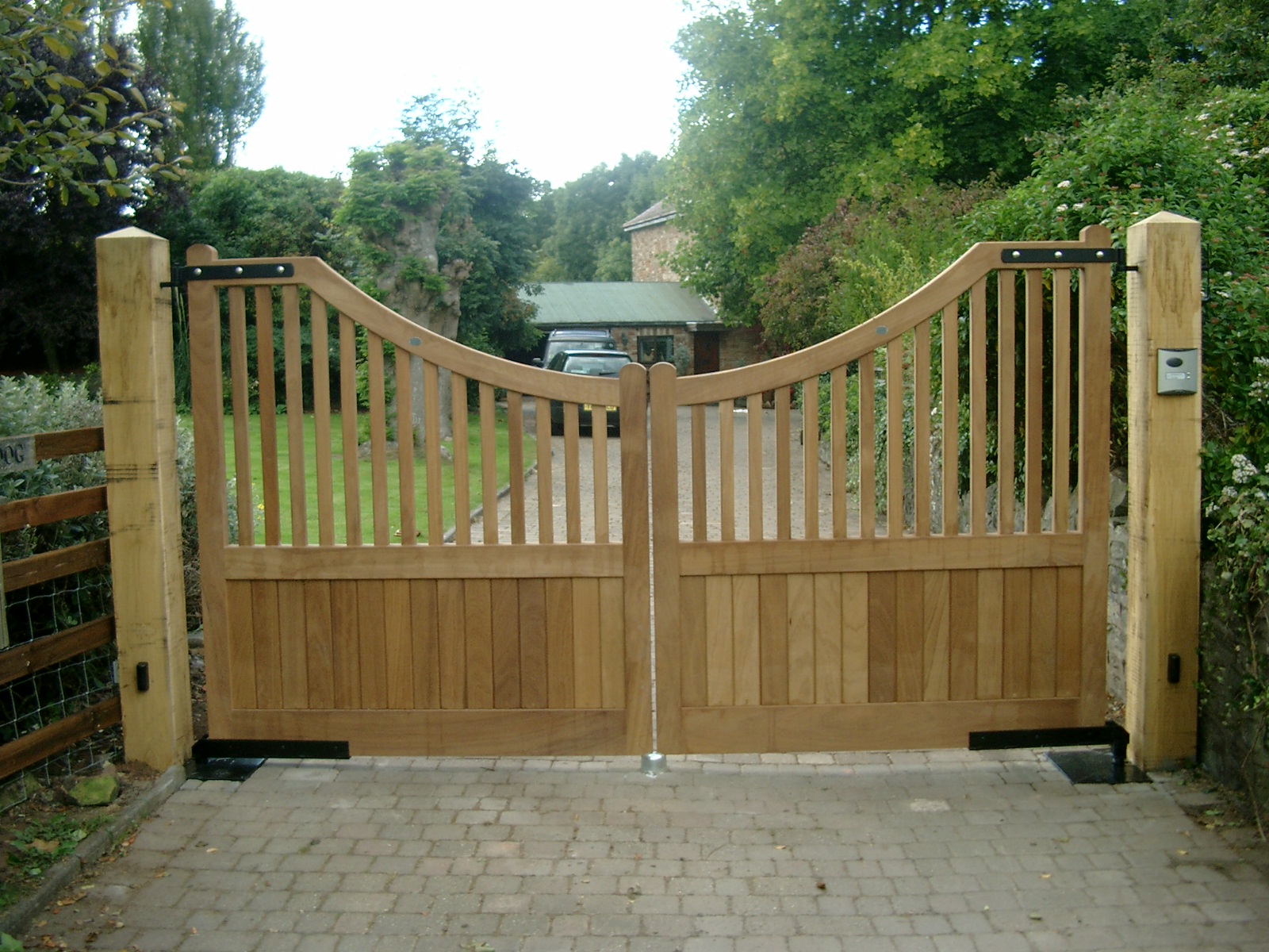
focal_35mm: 37
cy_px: 476
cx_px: 634
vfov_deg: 38.7
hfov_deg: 50.1
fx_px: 1356
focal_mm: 7.6
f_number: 2.6
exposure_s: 1/500
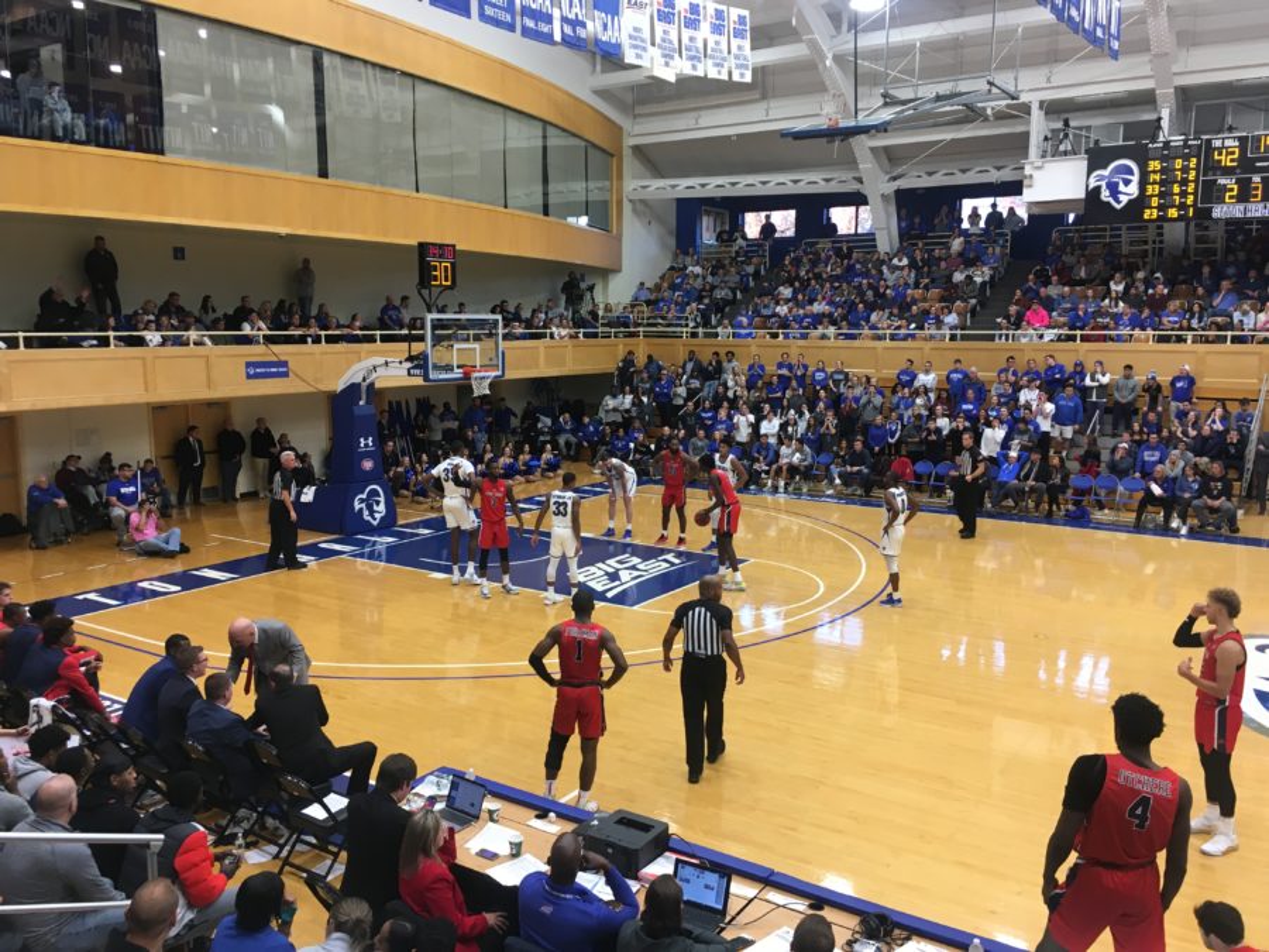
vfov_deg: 48.2
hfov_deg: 61.7
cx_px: 634
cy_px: 476
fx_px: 1063
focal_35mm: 29
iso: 32
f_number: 2.2
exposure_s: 1/30
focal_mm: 4.15
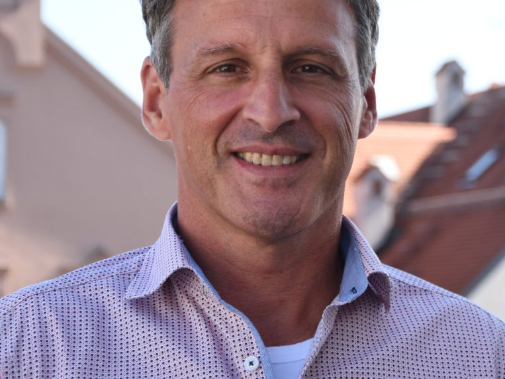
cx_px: 435
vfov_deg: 9.8
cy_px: 89
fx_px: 2203
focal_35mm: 151
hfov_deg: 13.0
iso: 200
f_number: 5
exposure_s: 1/250
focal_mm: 52
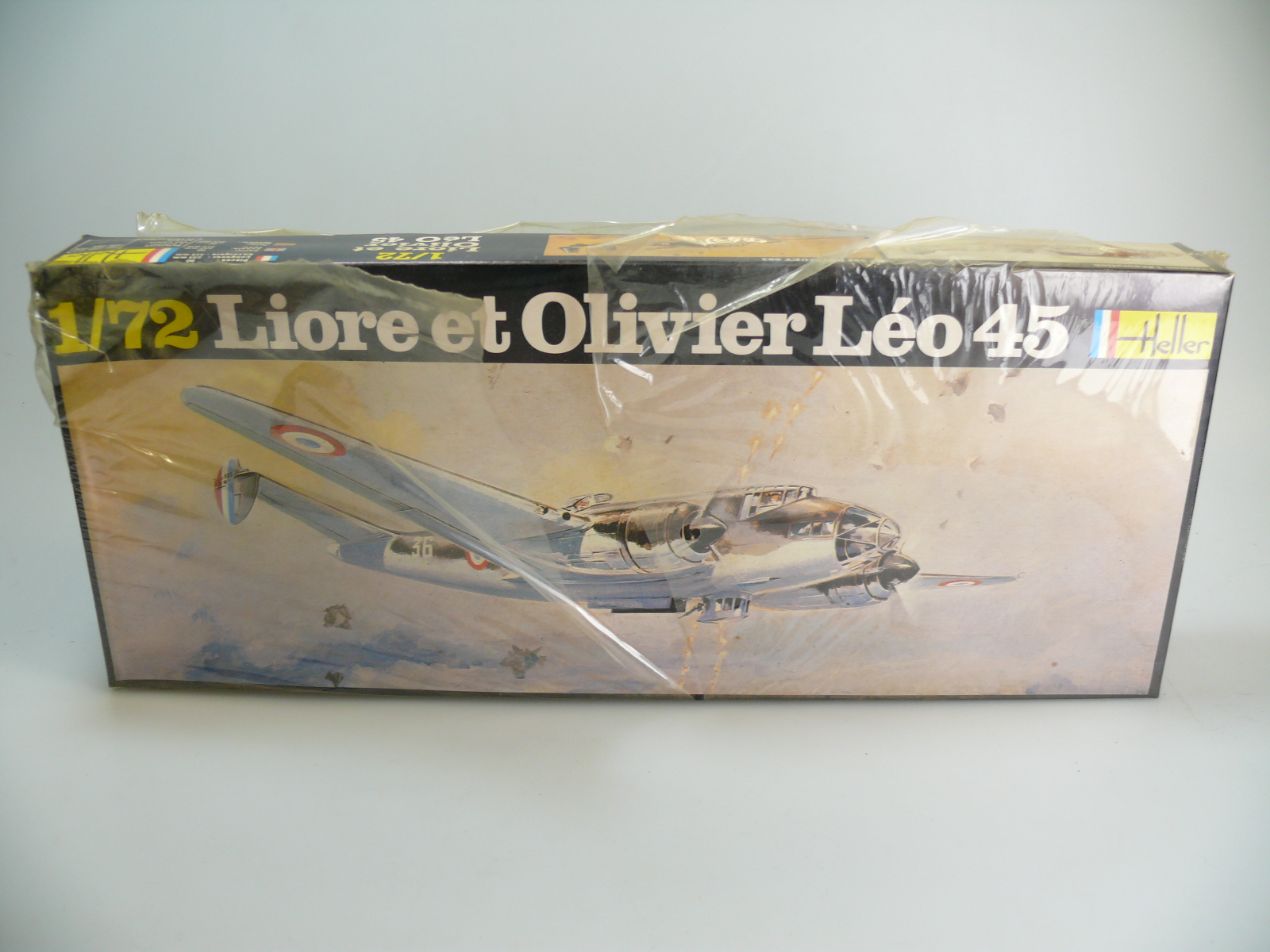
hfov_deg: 52.6
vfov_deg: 40.7
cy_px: 476
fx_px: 1284
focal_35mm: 35
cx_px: 635
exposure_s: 1/100
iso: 100
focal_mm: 7.4
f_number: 2.8
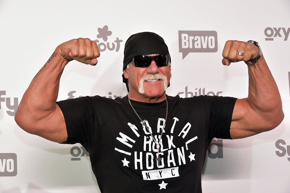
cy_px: 96
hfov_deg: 32.4
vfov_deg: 21.9
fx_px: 499
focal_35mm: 62
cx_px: 145
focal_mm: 62
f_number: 8
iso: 1250
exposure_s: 1/200
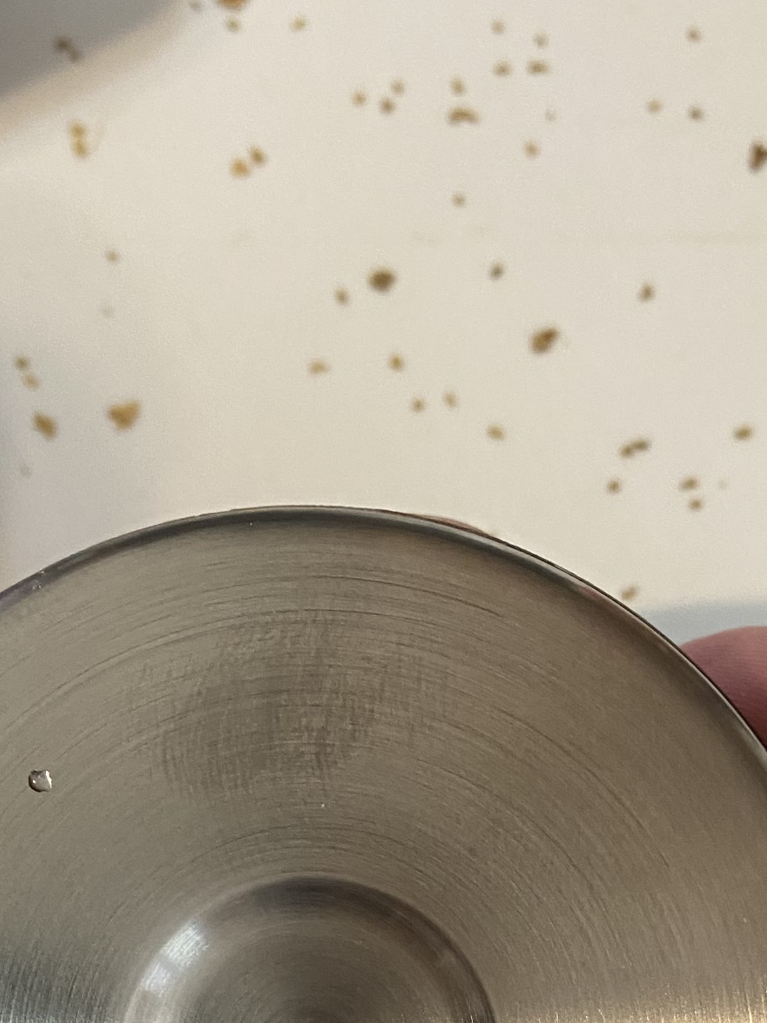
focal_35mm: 64
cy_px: 1011
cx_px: 341
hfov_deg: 22.9
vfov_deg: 28.5
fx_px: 1890
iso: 250
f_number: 1.8
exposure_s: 1/60
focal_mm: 4.25
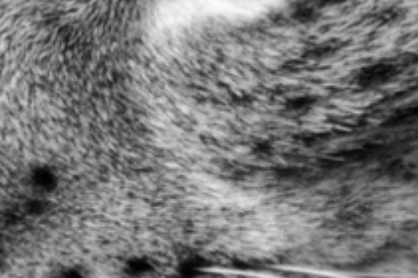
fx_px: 40206
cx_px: 224
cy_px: -34
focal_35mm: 3468
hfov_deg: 0.6
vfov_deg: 0.4
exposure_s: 1/30
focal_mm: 300
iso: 800
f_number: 5.6
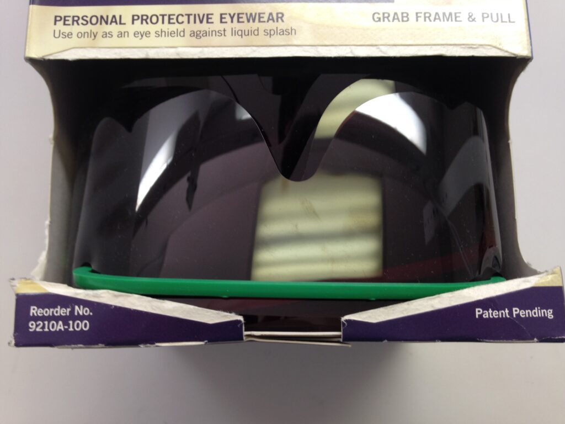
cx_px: 282
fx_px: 539
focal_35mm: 33
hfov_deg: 55.4
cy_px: 212
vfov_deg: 42.9
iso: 50
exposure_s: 1/24
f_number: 2.4
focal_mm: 4.12
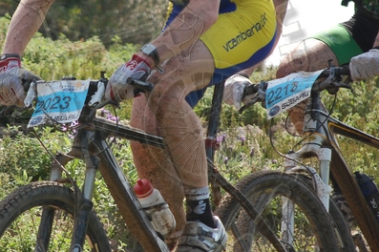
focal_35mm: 453
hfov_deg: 4.6
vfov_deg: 3.0
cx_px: 99
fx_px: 4765
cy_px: 104
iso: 400
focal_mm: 150
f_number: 5.3
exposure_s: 1/800
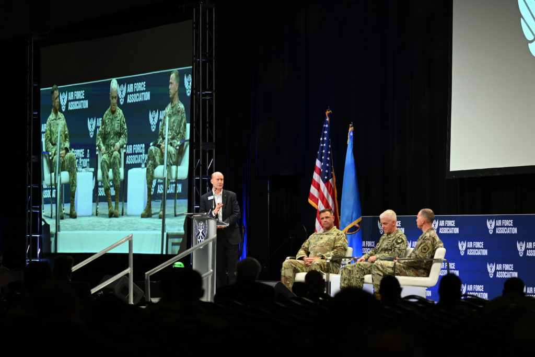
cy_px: 178
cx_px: 268
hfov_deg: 13.0
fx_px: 2341
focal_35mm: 158
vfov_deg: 8.7
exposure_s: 1/250
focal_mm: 105
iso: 800
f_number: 2.8
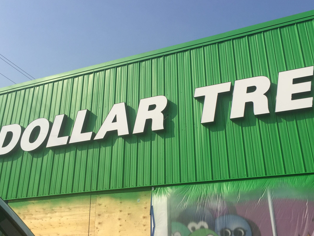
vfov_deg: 40.7
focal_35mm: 35
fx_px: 318
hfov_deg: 52.6
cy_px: 117
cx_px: 165
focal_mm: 4.15
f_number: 2.2
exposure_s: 1/3300
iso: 32
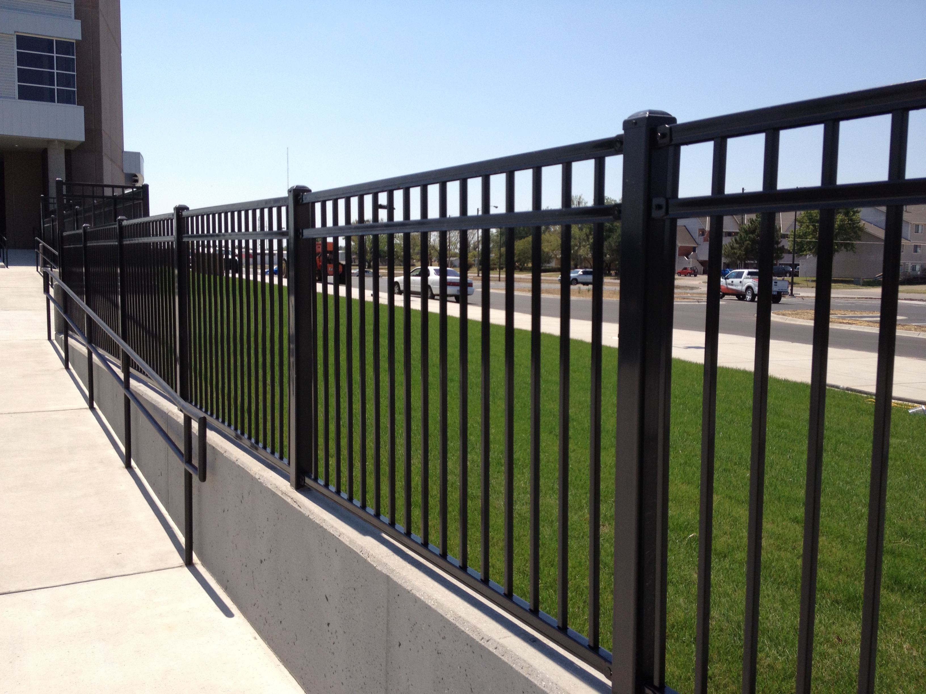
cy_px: 347
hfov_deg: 52.6
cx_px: 463
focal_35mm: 35
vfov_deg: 40.7
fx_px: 936
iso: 64
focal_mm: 4.28
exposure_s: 1/1727
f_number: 2.4
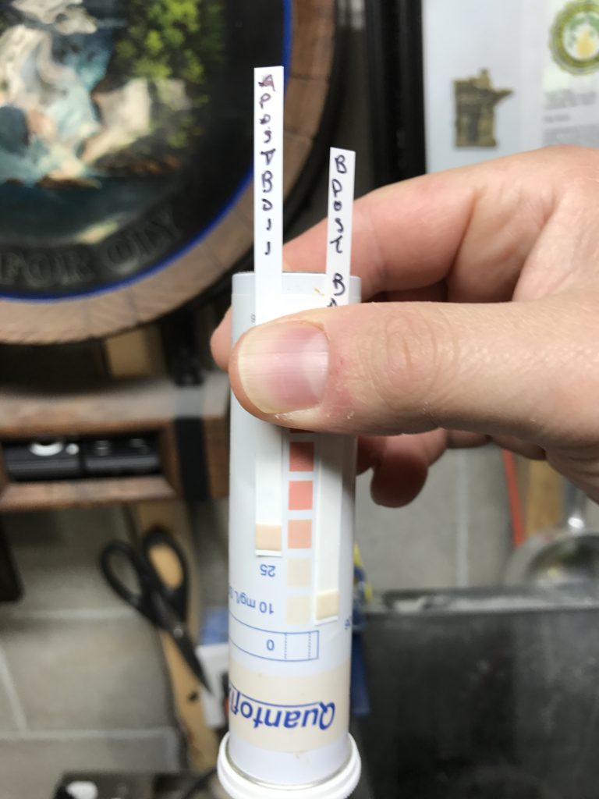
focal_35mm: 28
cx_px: 300
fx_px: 646
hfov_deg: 49.7
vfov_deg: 63.4
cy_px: 400
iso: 25
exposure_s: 1/60
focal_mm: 3.99
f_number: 1.8
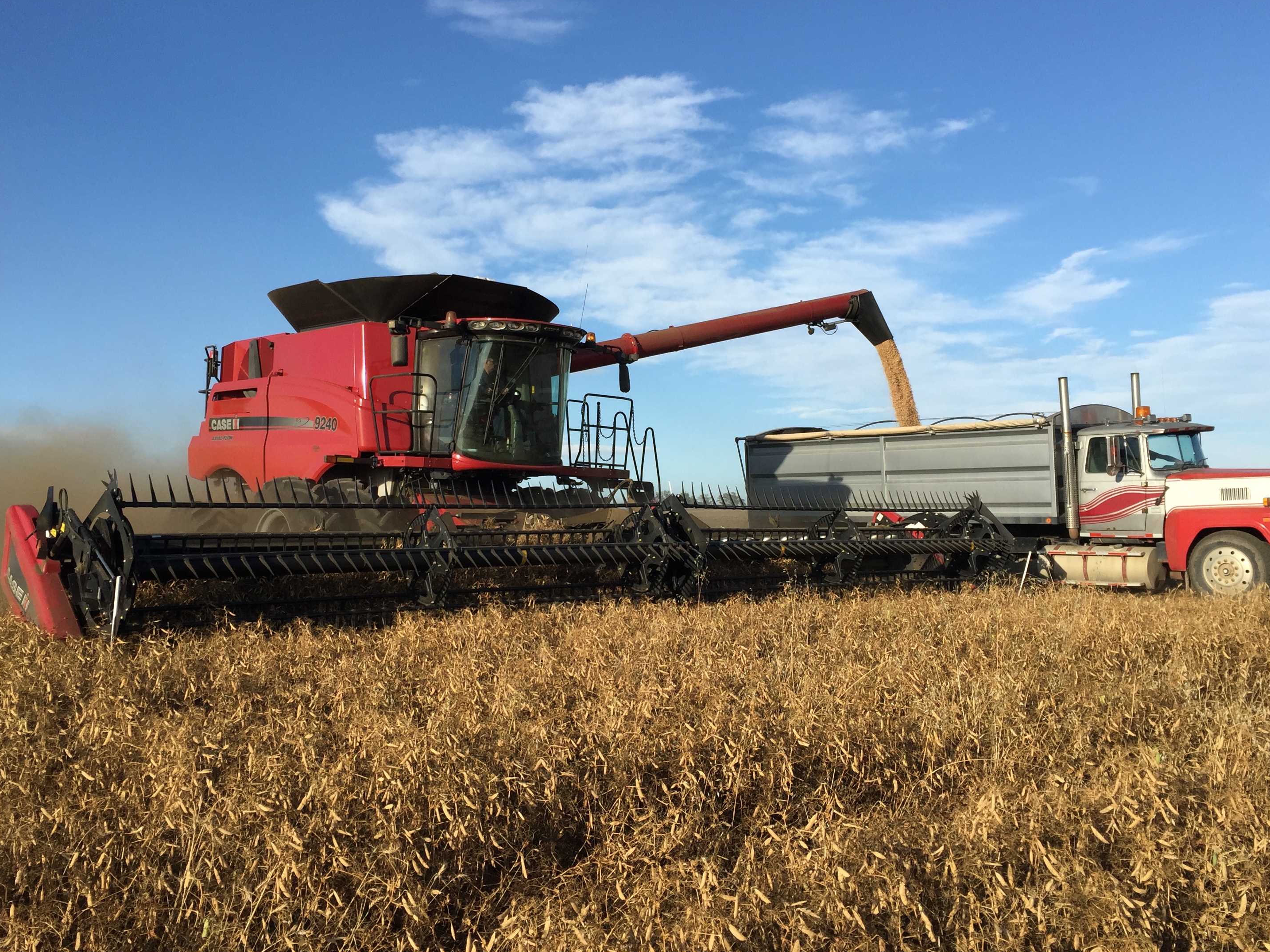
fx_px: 1211
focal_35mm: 33
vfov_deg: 42.9
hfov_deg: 55.3
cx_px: 600
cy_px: 459
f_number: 2.2
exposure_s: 1/1721
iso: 32
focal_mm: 4.15
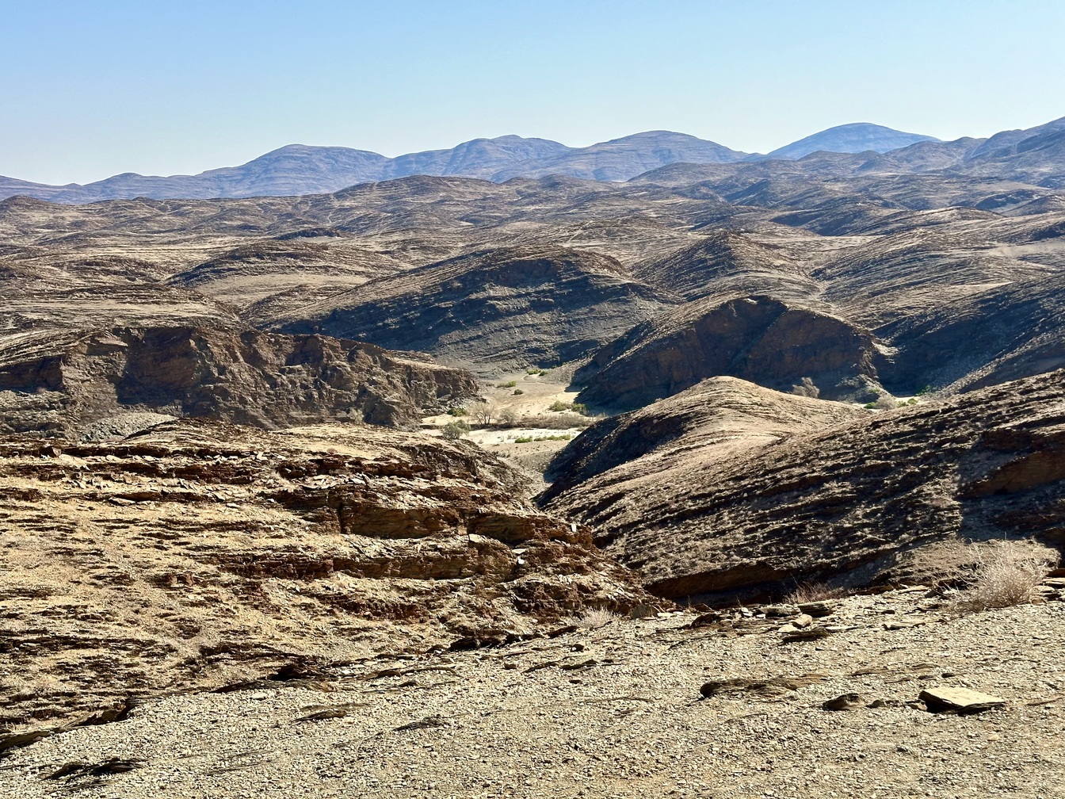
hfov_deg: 39.7
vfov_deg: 30.3
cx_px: 532
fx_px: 1477
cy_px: 400
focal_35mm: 48
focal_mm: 6.86
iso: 64
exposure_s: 1/3155
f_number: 1.78
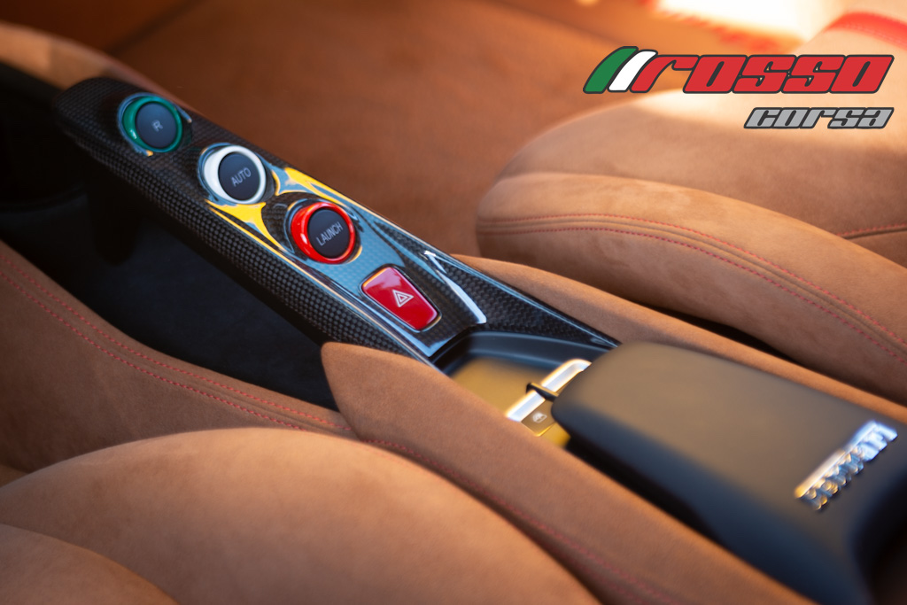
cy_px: 302
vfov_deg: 19.5
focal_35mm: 70
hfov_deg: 28.8
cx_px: 454
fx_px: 1764
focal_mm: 70
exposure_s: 1/40
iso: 100
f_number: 2.8
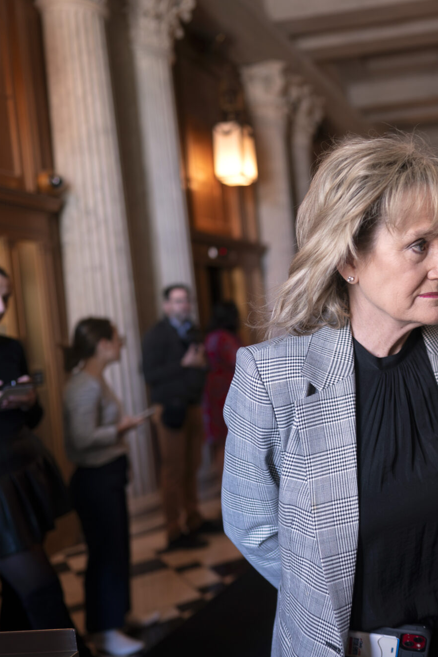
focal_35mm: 37
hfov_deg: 32.5
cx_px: 456
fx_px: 675
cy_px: 333
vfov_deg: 51.9
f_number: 1.4
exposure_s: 1/320
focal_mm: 24
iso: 800
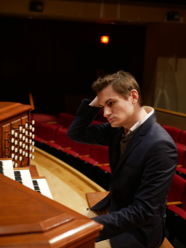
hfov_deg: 29.1
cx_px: 93
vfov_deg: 38.2
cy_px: 124
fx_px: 358
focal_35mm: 50
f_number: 2
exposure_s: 1/60
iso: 640
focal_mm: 25
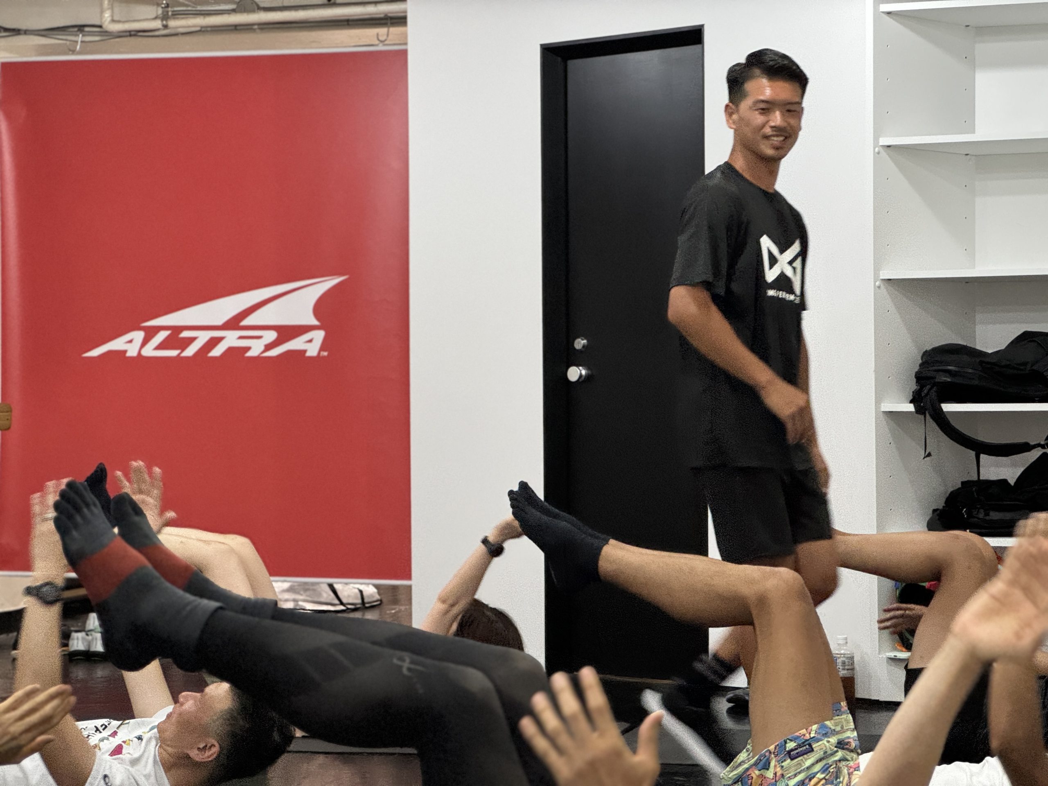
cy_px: 393
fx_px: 2331
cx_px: 524
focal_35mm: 77
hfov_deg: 25.3
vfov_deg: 19.1
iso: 500
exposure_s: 1/60
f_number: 2.8
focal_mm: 9
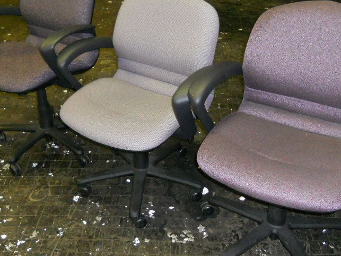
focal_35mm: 43
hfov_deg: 43.9
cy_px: 116
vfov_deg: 33.6
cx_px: 165
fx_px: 424
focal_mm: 4.9
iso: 320
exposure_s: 1/25
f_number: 3.2
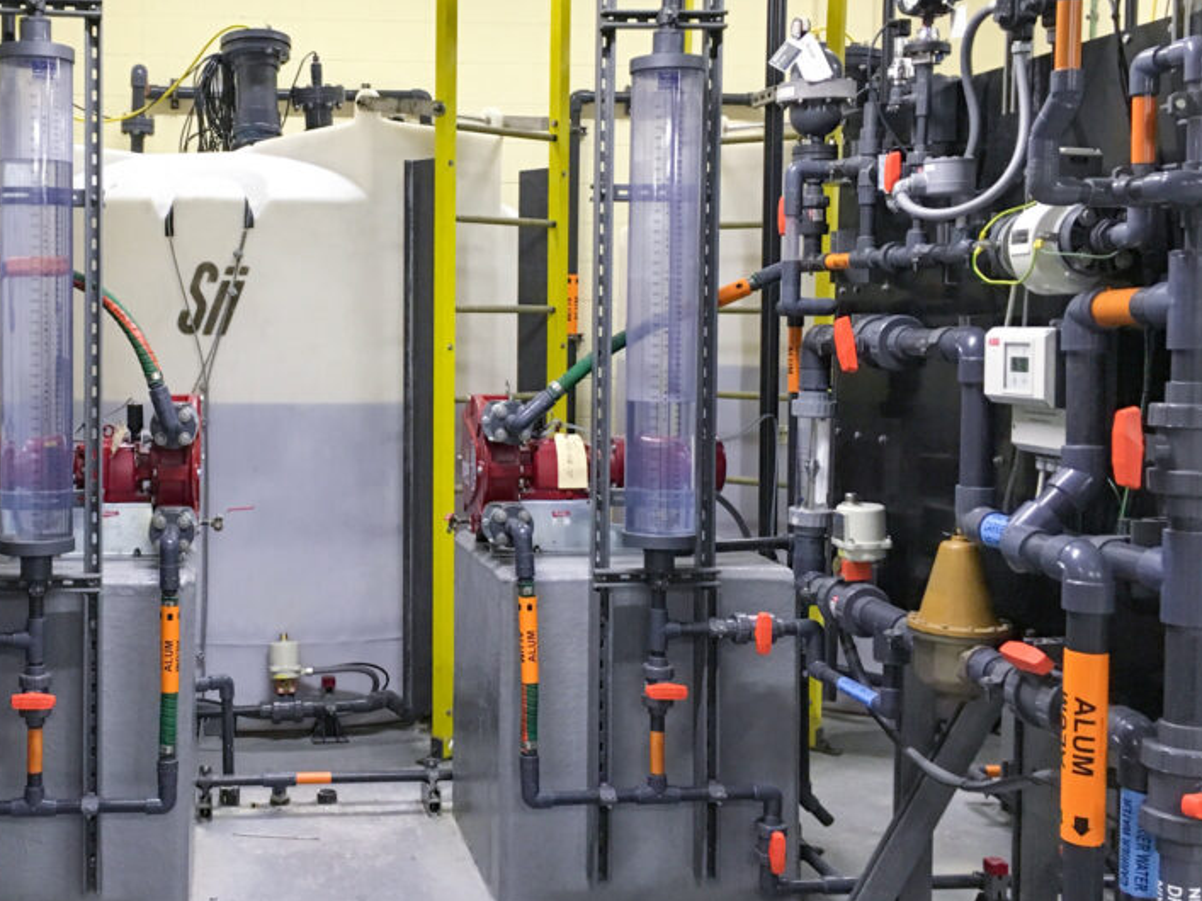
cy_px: 377
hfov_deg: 43.8
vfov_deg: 34.3
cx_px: 355
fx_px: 1458
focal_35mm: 42
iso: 125
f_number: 2.2
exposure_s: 1/30
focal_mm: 4.15
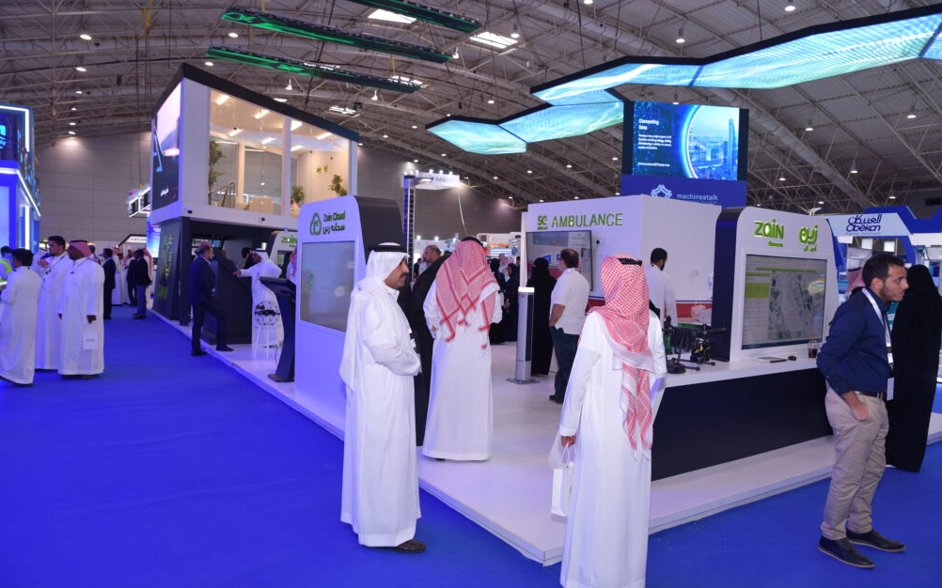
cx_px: 471
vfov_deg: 49.3
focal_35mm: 25
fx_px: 642
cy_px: 306
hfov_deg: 72.6
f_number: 4
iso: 800
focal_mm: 24
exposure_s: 1/160
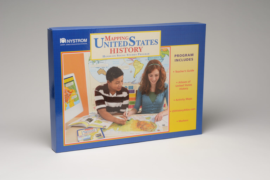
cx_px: 135
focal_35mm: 70
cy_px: 90
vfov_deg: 19.5
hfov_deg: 28.8
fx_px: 525
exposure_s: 1/30
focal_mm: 70
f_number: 18
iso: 200
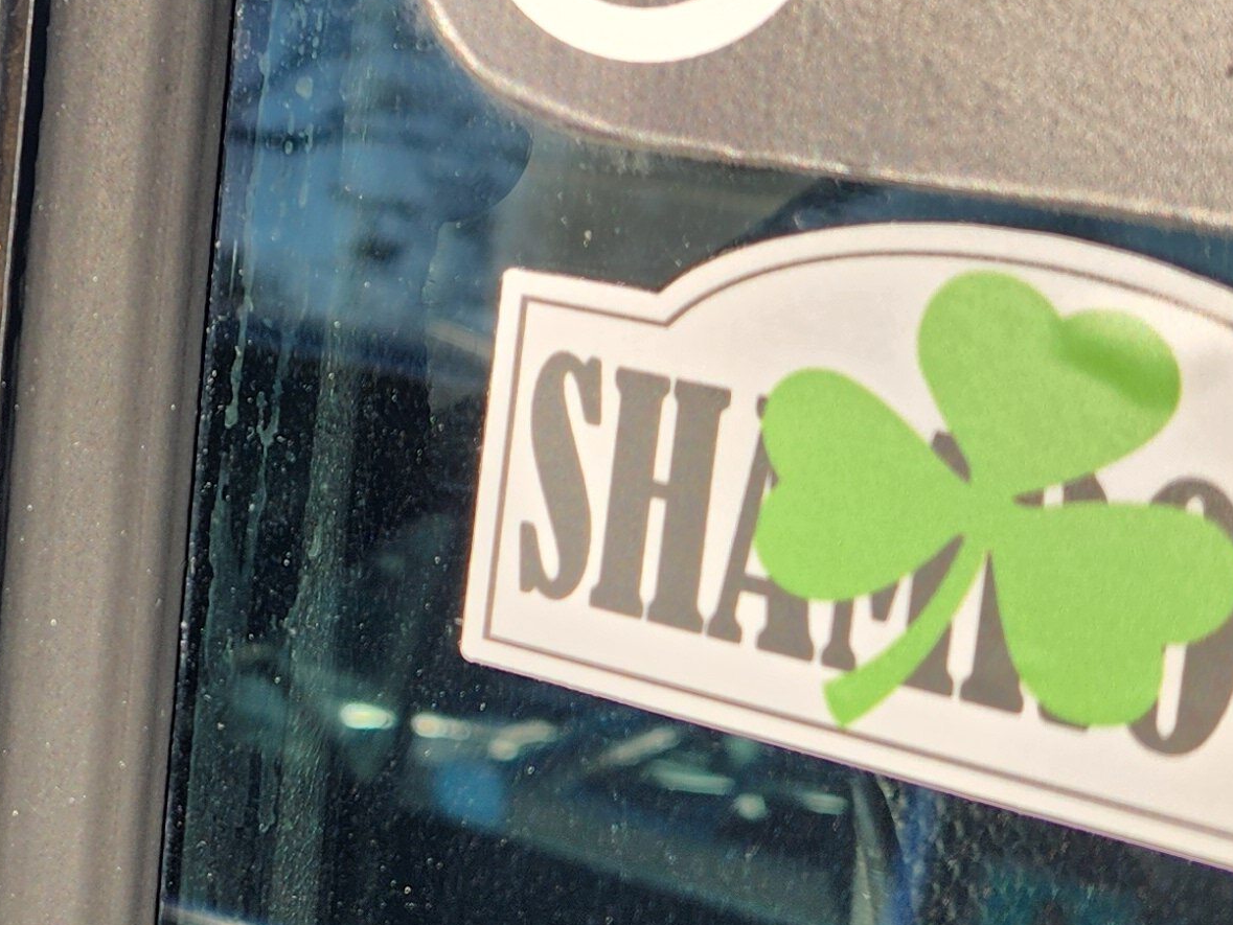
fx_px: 2779
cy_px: 66
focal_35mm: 78
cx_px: -264
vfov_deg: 18.5
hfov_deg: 22.9
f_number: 1.8
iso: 20
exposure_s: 1/852
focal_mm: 5.4
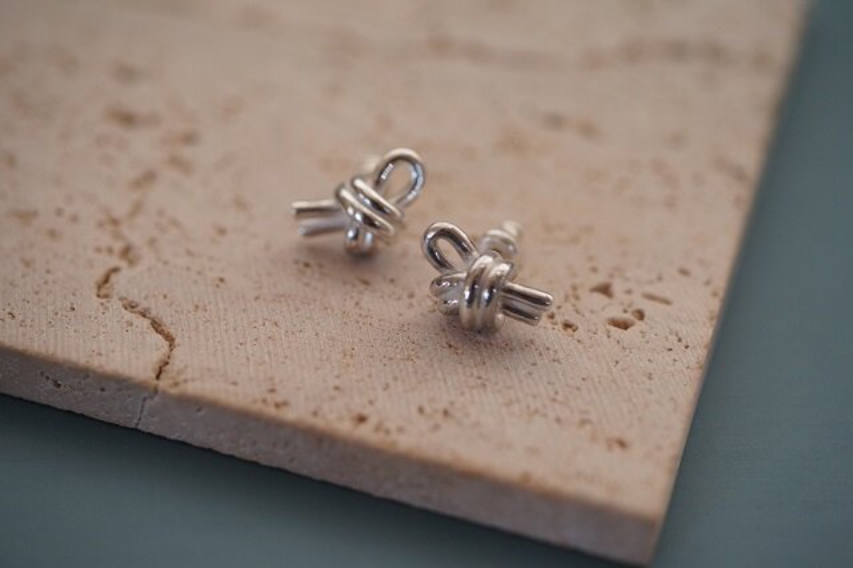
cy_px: 284
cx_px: 426
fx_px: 1184
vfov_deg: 27.0
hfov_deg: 39.6
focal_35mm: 50
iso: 1000
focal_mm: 50
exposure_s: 1/160
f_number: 4
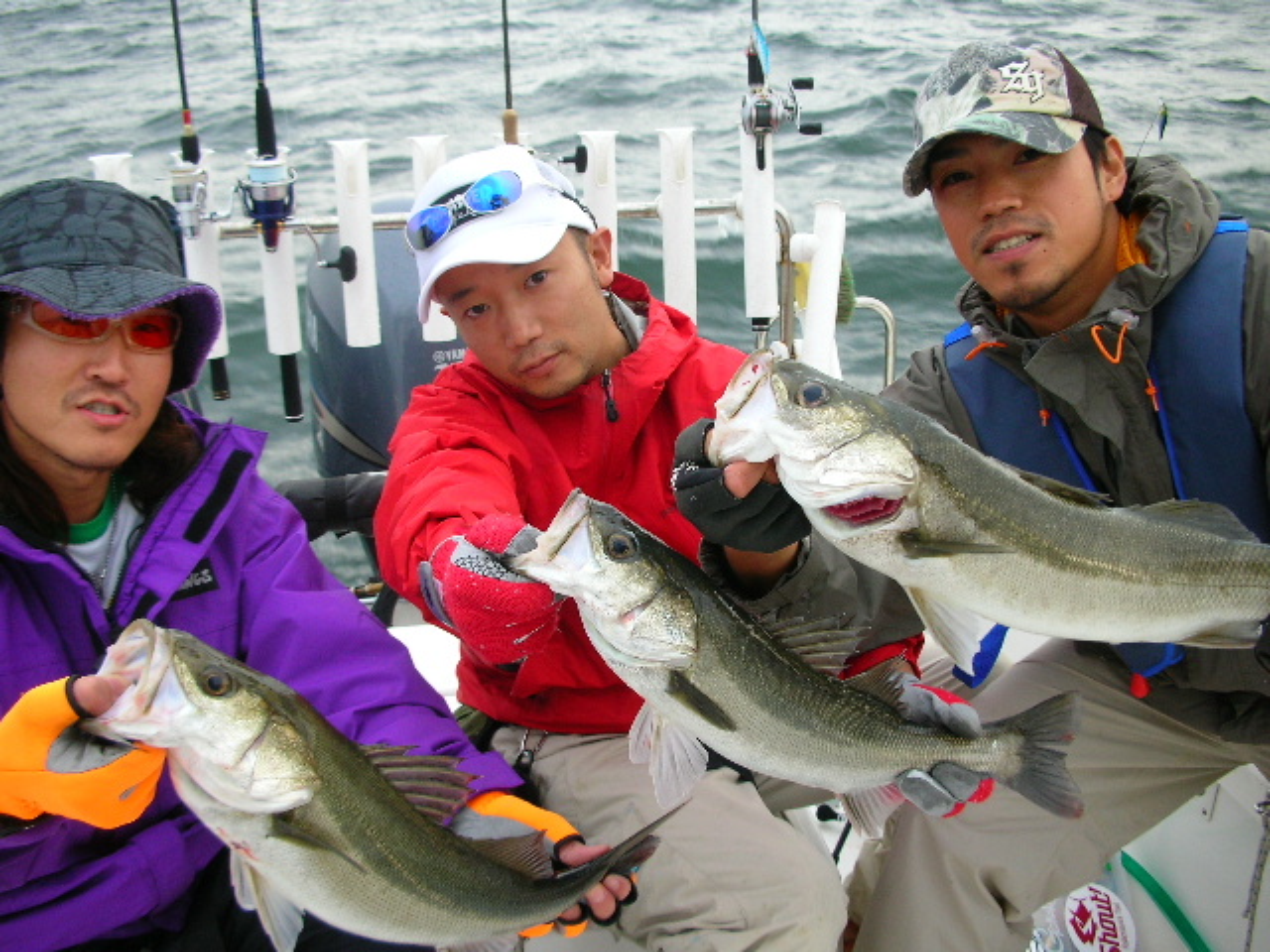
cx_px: 635
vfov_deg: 40.7
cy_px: 476
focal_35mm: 35
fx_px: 1284
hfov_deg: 52.6
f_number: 3
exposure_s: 1/49
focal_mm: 5.8
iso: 50
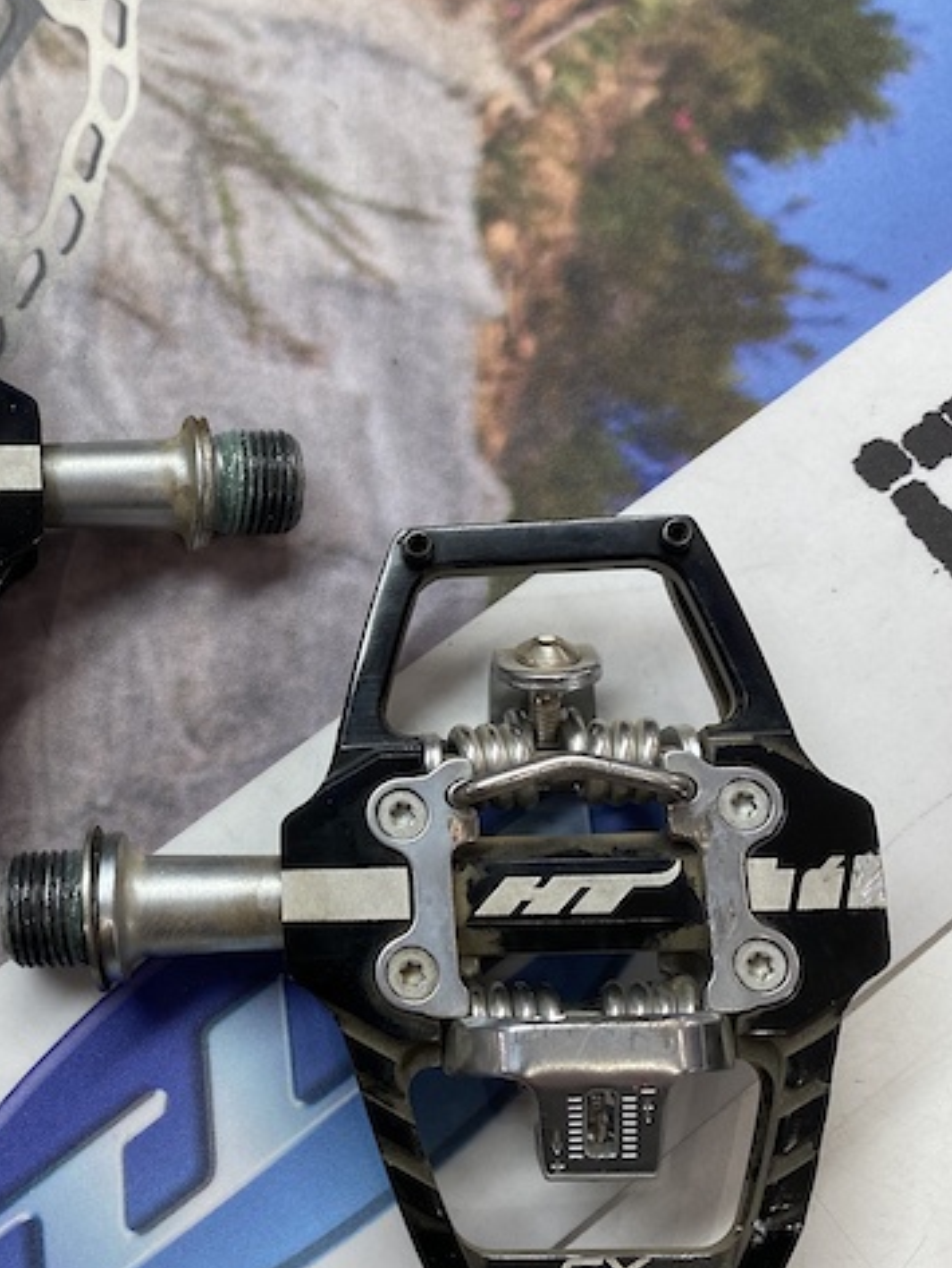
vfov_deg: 42.9
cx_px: 174
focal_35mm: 44
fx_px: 1613
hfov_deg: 31.9
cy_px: 590
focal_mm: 4.25
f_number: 1.8
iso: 80
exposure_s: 1/60
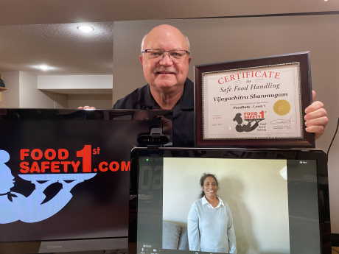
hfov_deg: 67.3
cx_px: 170
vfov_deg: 53.1
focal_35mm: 26
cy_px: 127
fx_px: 255
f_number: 1.8
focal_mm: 4.25
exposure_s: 1/60
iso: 125
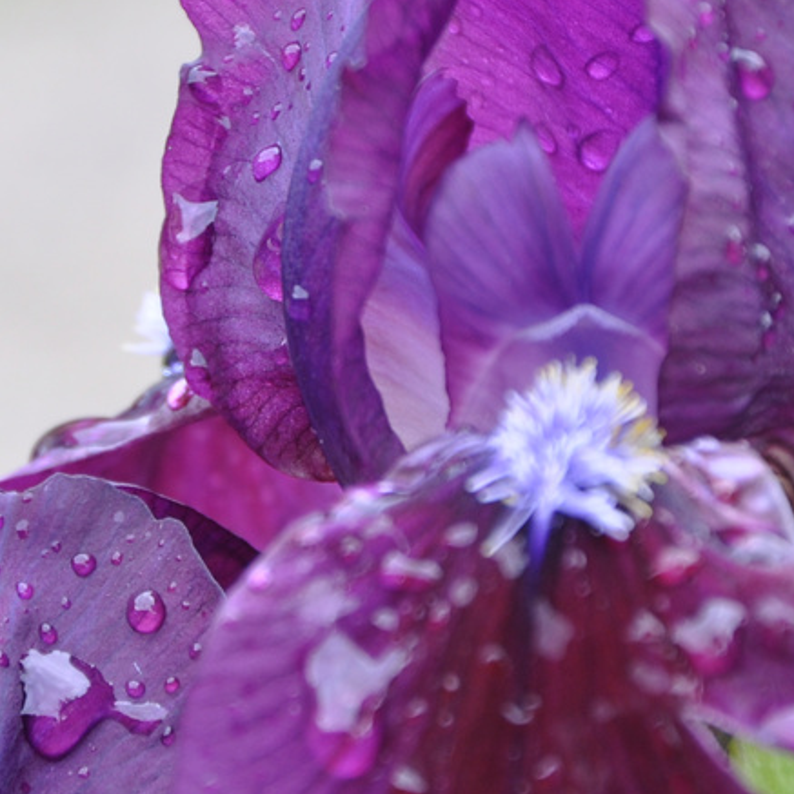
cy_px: 405
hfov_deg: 3.5
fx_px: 12913
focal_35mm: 498
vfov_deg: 3.5
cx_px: 300
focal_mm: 105
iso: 200
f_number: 6.3
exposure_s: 1/30
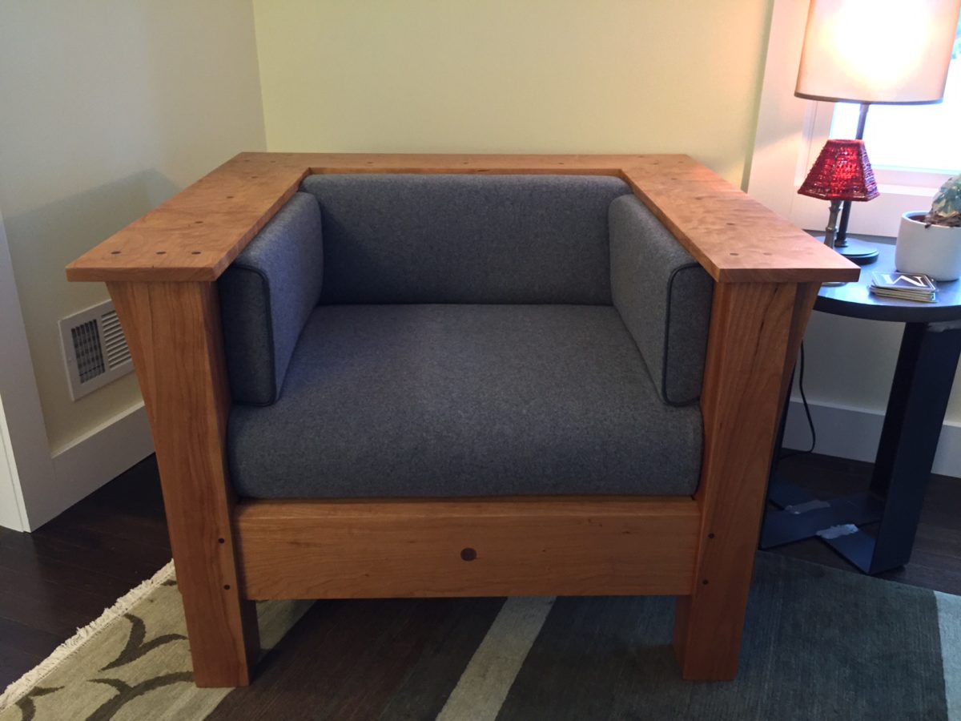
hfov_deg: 61.7
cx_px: 480
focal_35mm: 29
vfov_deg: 48.2
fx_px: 805
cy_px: 360
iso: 250
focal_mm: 4.15
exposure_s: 1/15
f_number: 2.2
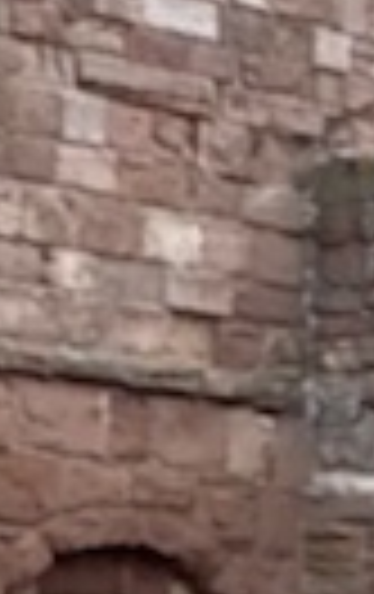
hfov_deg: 3.9
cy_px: 734
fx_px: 4839
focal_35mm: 298
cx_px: 2055
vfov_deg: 7.0
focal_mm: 3.3
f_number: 2.4
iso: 25
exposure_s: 1/433
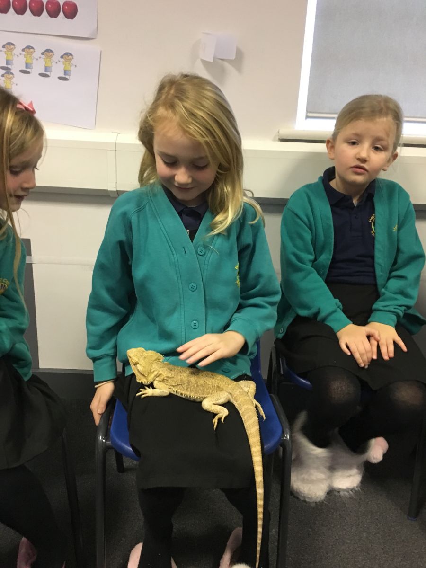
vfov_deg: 61.7
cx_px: 213
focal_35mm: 29
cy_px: 284
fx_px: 476
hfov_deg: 48.2
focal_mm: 4.15
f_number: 2.2
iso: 250
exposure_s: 1/17
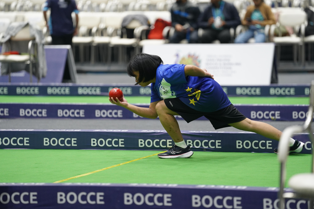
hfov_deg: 10.2
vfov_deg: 6.8
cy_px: 104
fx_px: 1753
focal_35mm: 201
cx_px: 157
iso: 2000
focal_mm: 200
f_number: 2.8
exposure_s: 1/160
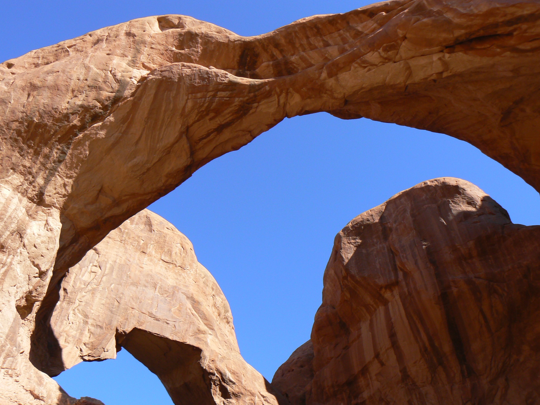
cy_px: 202
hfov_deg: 51.4
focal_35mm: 36
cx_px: 270
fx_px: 562
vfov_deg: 39.7
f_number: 5.6
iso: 80
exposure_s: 1/250
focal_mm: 6
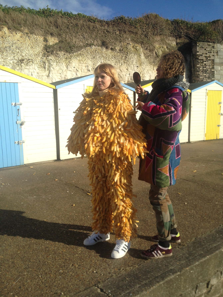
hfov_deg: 43.0
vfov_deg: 55.3
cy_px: 148
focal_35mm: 33
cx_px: 112
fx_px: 283
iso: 50
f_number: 2.4
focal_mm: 4.12
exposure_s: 1/1808
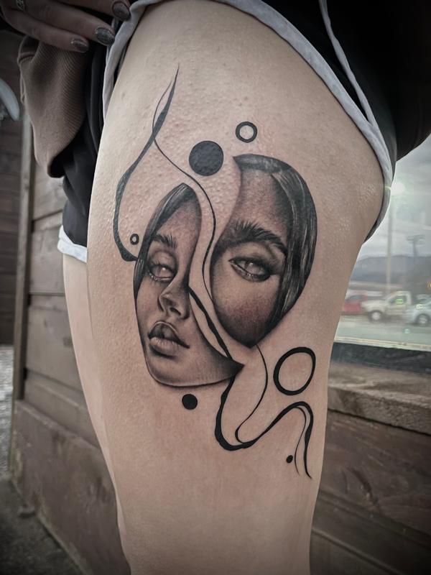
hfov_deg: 53.1
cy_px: 288
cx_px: 216
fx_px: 432
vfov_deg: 67.3
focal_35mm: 26
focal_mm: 5.1
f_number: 1.6
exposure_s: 1/24
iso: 1000
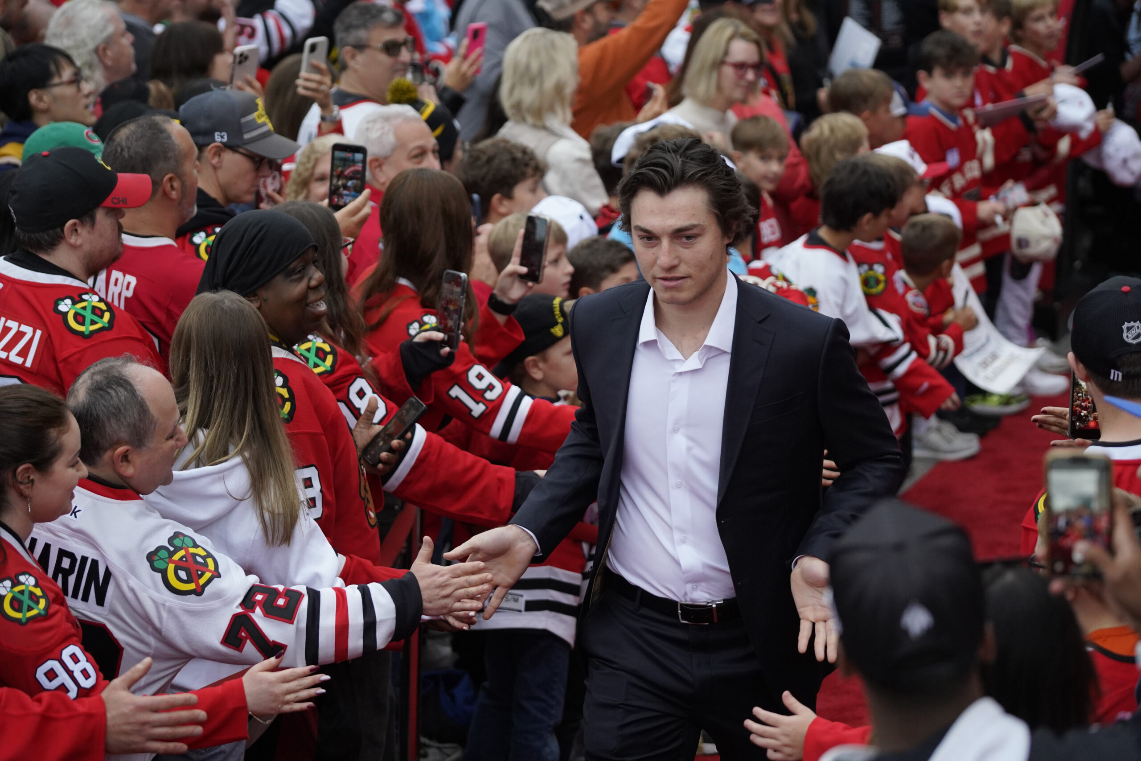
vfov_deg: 10.6
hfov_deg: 15.9
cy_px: 380
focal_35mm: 129
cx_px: 570
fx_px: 4089
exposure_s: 1/1600
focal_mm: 129
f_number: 4
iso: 2500
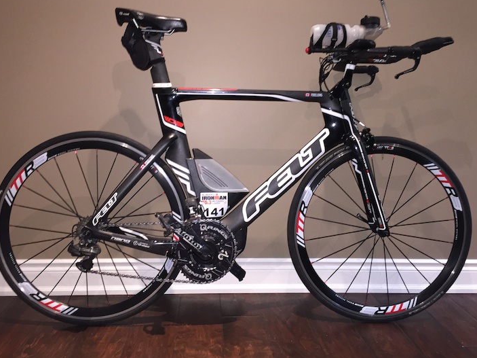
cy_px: 156
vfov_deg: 42.8
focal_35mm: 33
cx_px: 241
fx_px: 455
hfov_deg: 55.4
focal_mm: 4.15
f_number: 2.2
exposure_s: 1/16
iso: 125
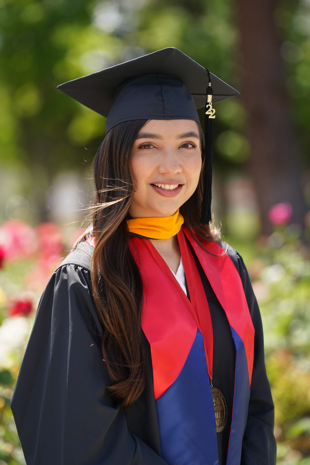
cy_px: 232
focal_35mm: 176
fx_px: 2273
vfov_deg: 11.7
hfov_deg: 7.8
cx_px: 155
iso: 320
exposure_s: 1/1000
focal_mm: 176
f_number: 4
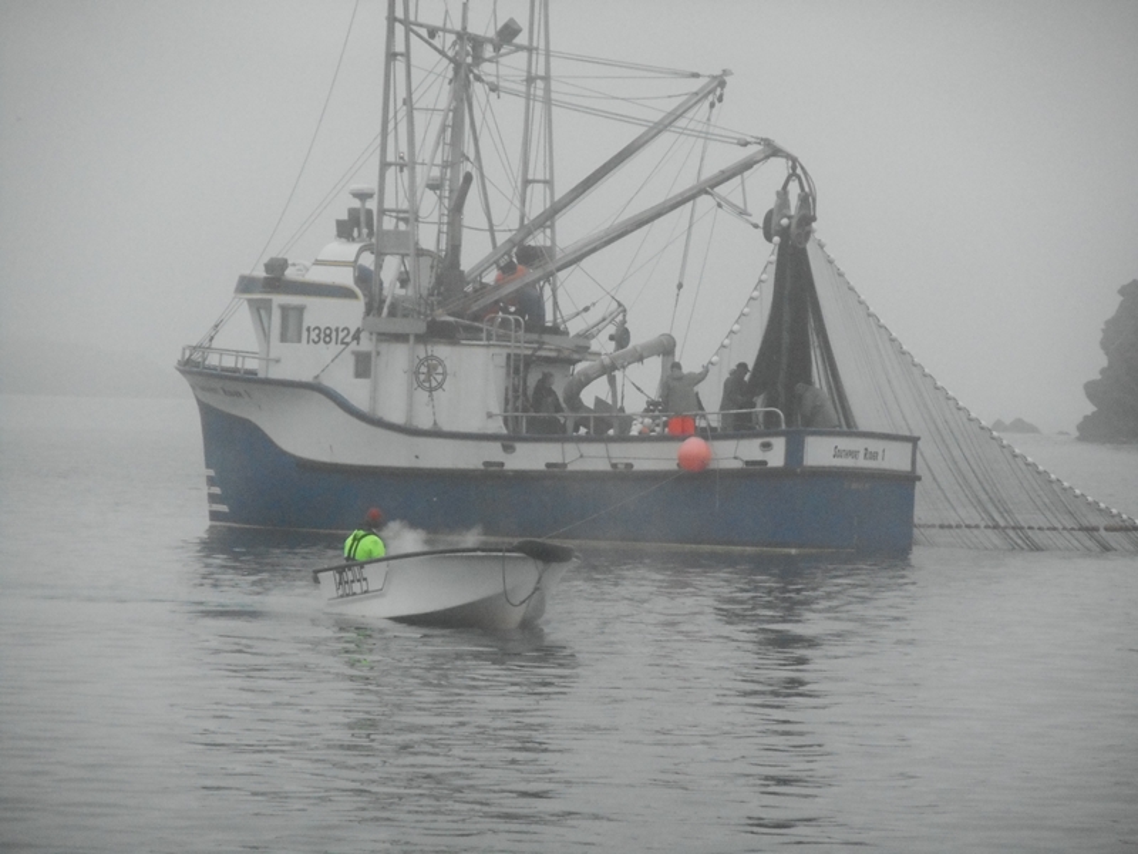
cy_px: 427
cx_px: 569
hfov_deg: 9.9
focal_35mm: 200
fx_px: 6575
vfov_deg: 7.4
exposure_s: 1/160
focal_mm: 36
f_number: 6.6
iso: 800
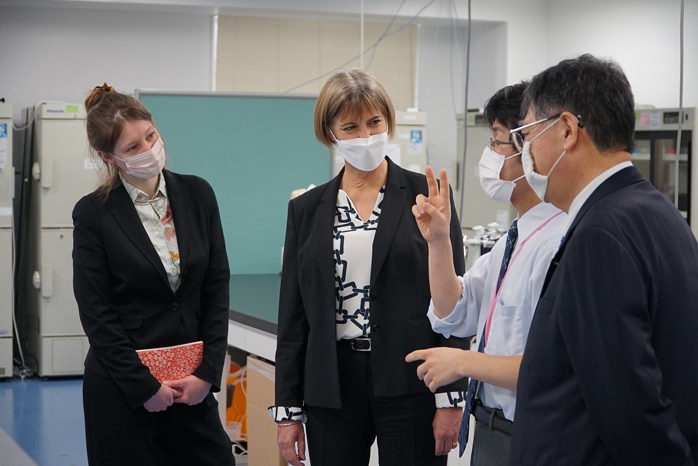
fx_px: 1338
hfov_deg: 29.2
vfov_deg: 19.7
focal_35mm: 69
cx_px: 349
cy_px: 233
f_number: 4
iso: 1000
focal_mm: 46
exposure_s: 1/160
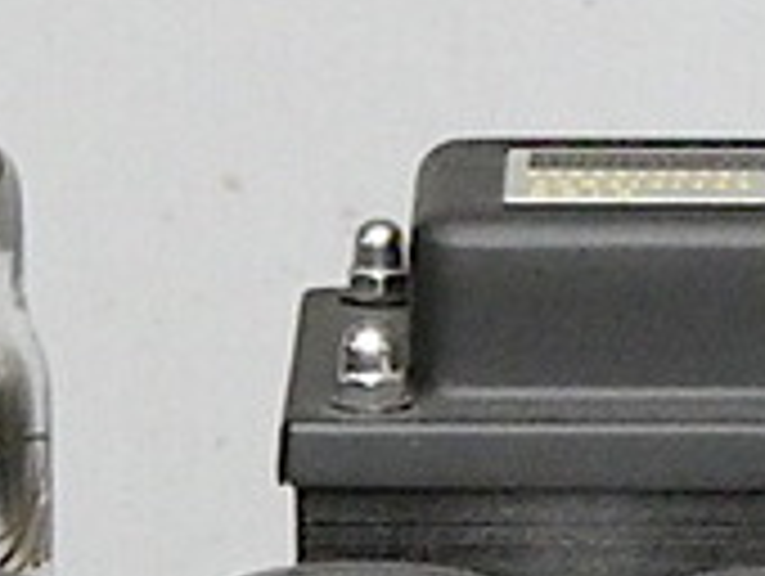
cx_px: 720
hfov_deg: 3.3
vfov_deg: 2.5
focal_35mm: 597
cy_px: 684
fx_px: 13212
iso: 1600
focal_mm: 19
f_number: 5.1
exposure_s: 1/30
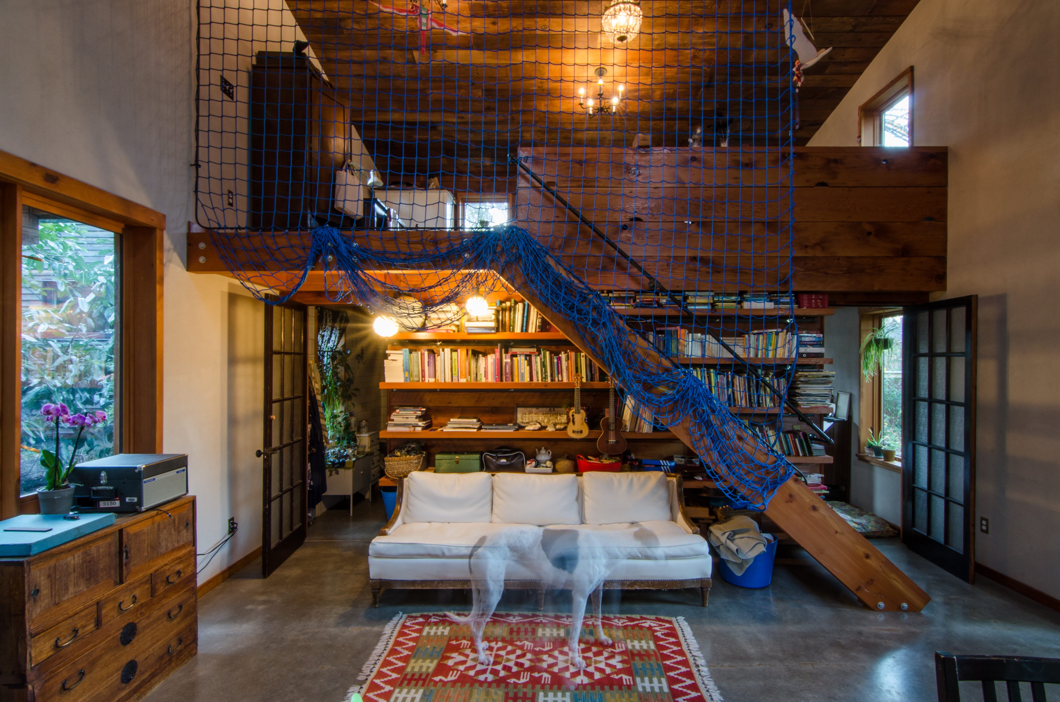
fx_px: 485
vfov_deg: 71.8
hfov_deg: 95.1
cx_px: 530
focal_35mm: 16
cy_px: 351
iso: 100
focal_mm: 11
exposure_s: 8
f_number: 22
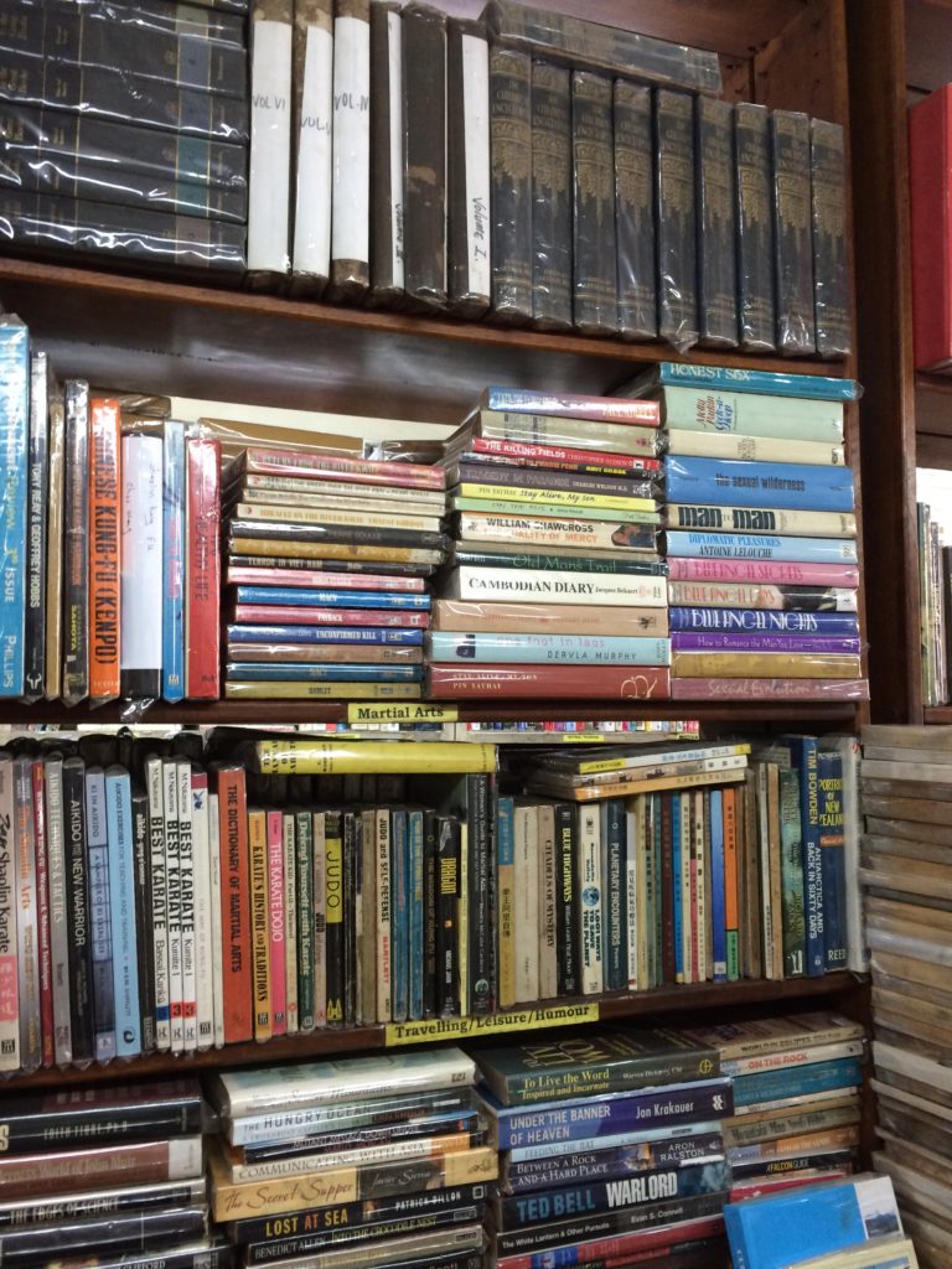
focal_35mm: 29
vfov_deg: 61.7
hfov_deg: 48.2
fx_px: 1063
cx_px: 476
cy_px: 634
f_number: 2.2
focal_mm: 4.15
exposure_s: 1/33
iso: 125
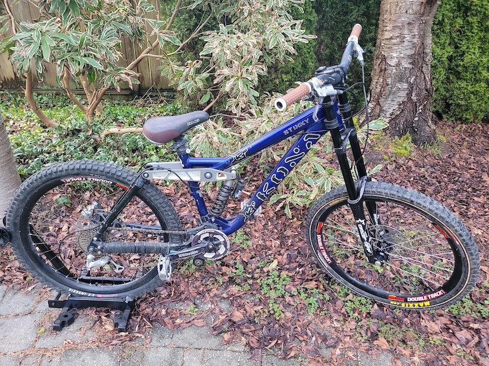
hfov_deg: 67.3
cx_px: 244
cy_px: 183
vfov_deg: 53.1
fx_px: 367
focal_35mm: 26
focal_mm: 5.4
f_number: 1.8
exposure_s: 1/40
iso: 320
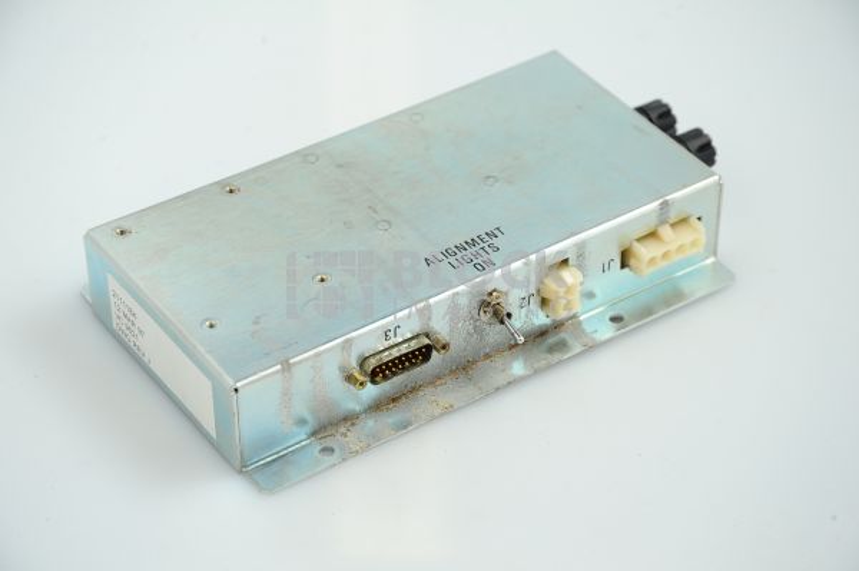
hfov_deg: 17.1
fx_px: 2861
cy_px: 286
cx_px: 430
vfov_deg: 11.4
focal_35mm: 120
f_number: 8
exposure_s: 1/100
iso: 800
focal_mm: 120
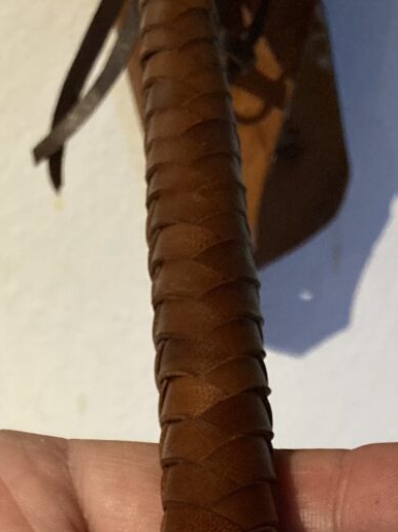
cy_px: 777
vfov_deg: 19.8
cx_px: 130
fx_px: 1334
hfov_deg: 16.9
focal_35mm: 87
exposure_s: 1/60
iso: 250
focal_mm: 3.99
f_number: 1.8
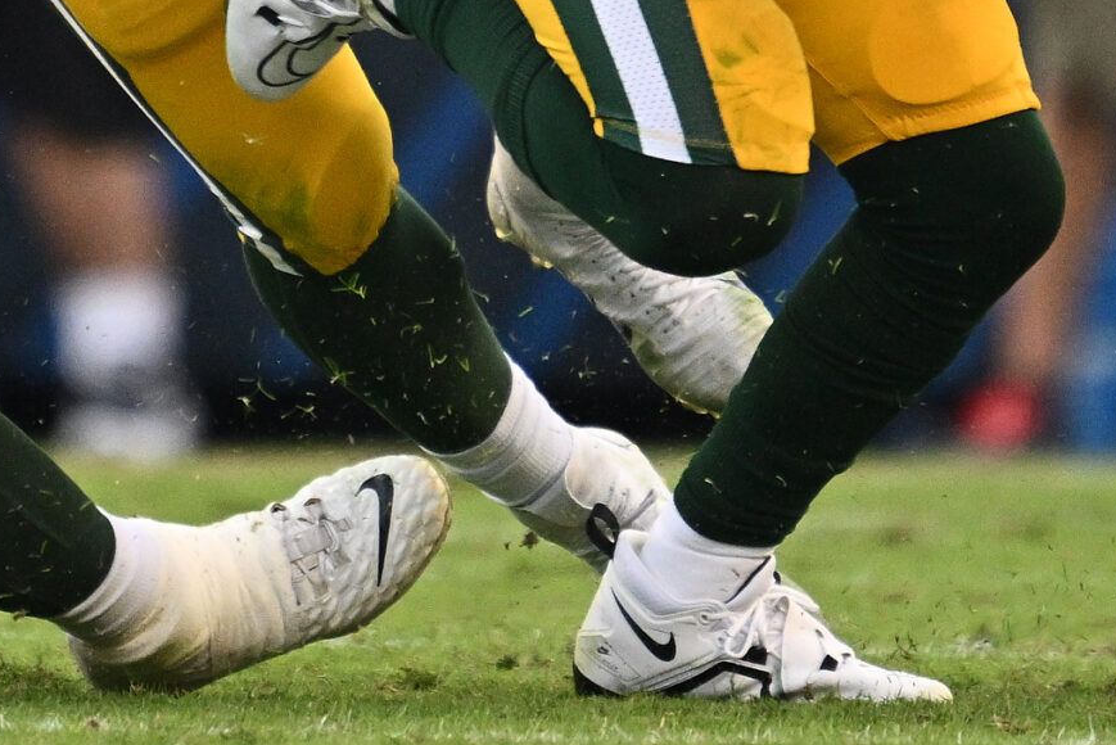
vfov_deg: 0.8
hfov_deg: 1.3
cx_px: 250
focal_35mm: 1649
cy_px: -285
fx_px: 51133
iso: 2000
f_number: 4
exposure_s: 1/3200
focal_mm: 560
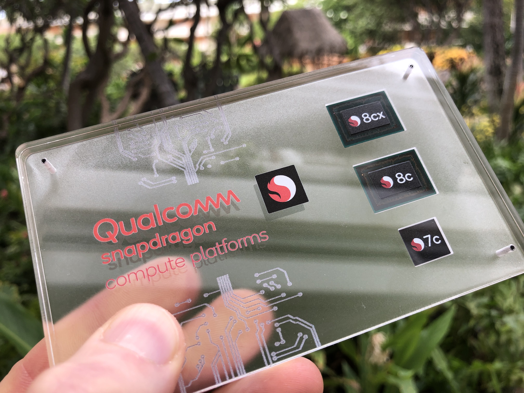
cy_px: 196
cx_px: 262
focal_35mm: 28
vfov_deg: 49.7
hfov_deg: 63.4
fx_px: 424
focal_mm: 4
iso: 20
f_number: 1.8
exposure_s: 1/296
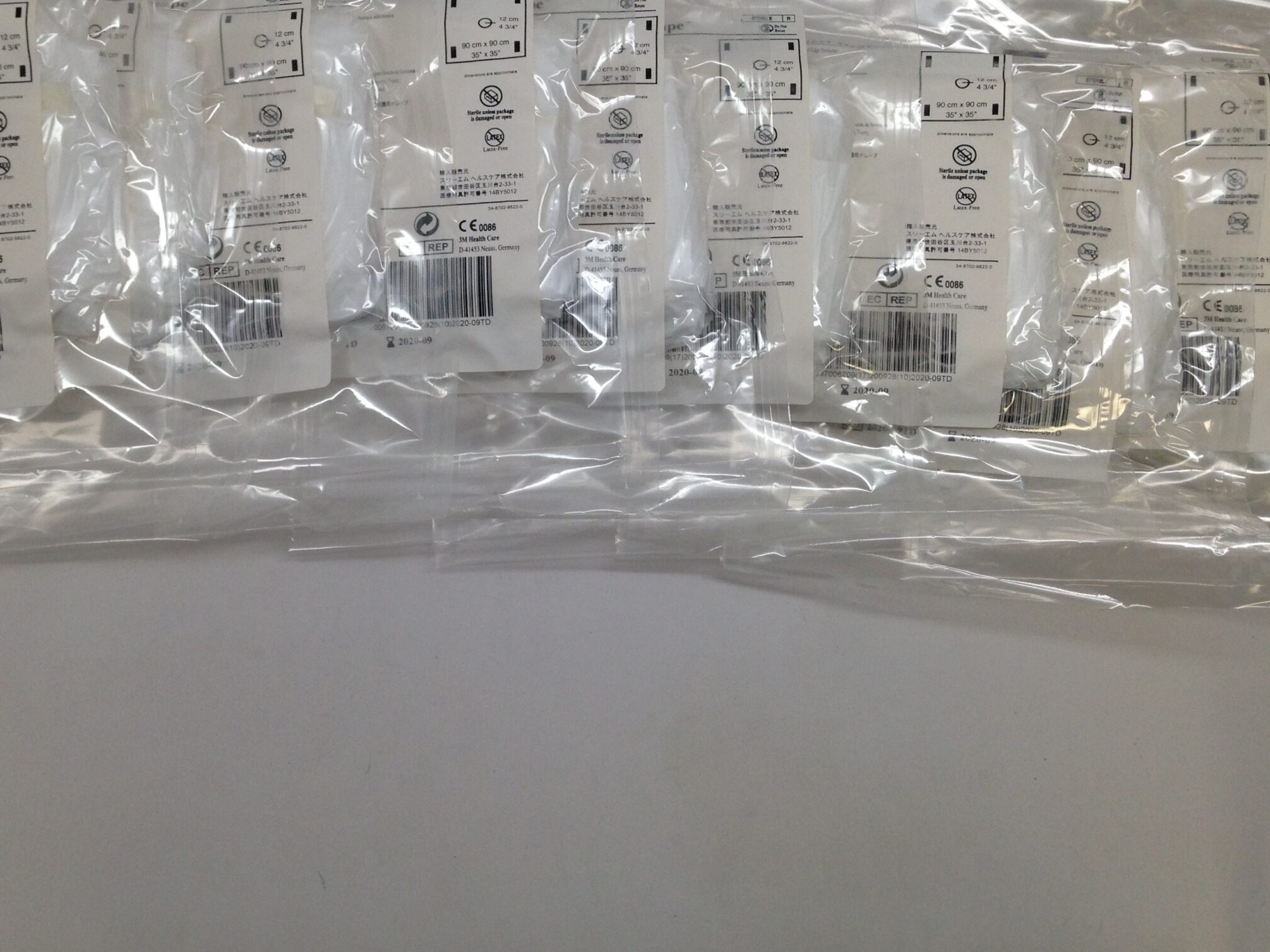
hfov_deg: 44.6
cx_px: 535
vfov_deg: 34.2
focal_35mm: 42
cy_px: 355
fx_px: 1541
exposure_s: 1/120
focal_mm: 4.12
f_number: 2.4
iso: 64
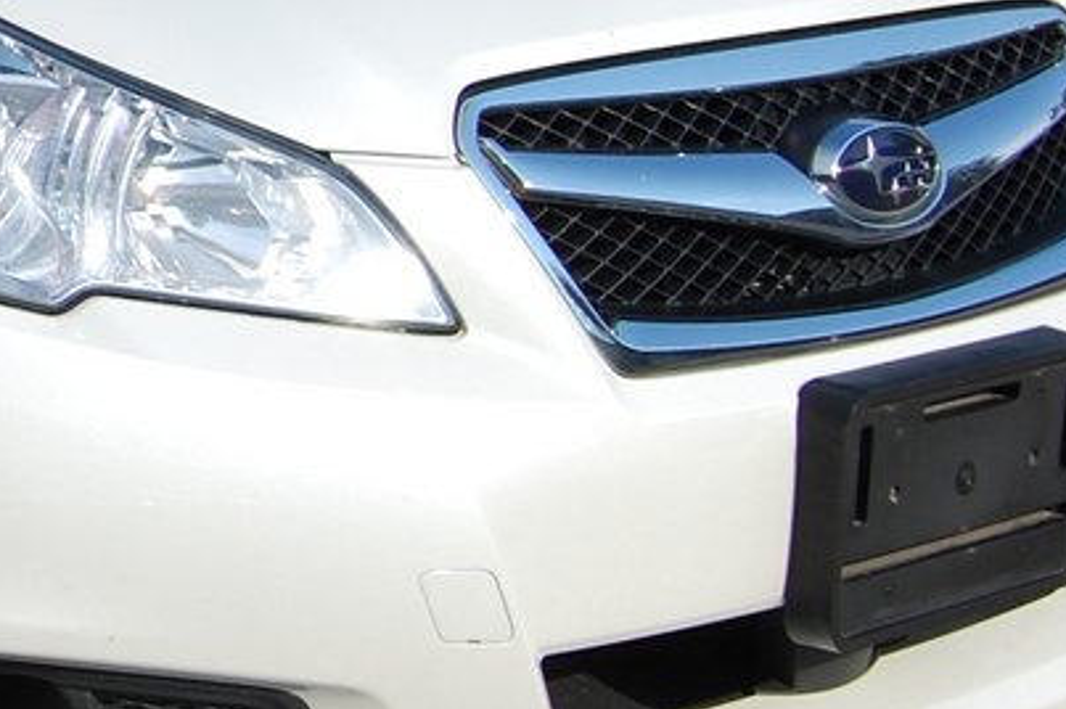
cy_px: -161
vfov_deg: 8.7
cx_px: -614
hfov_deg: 12.5
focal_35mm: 155
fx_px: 4586
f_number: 10
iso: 200
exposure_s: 1/400
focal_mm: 26
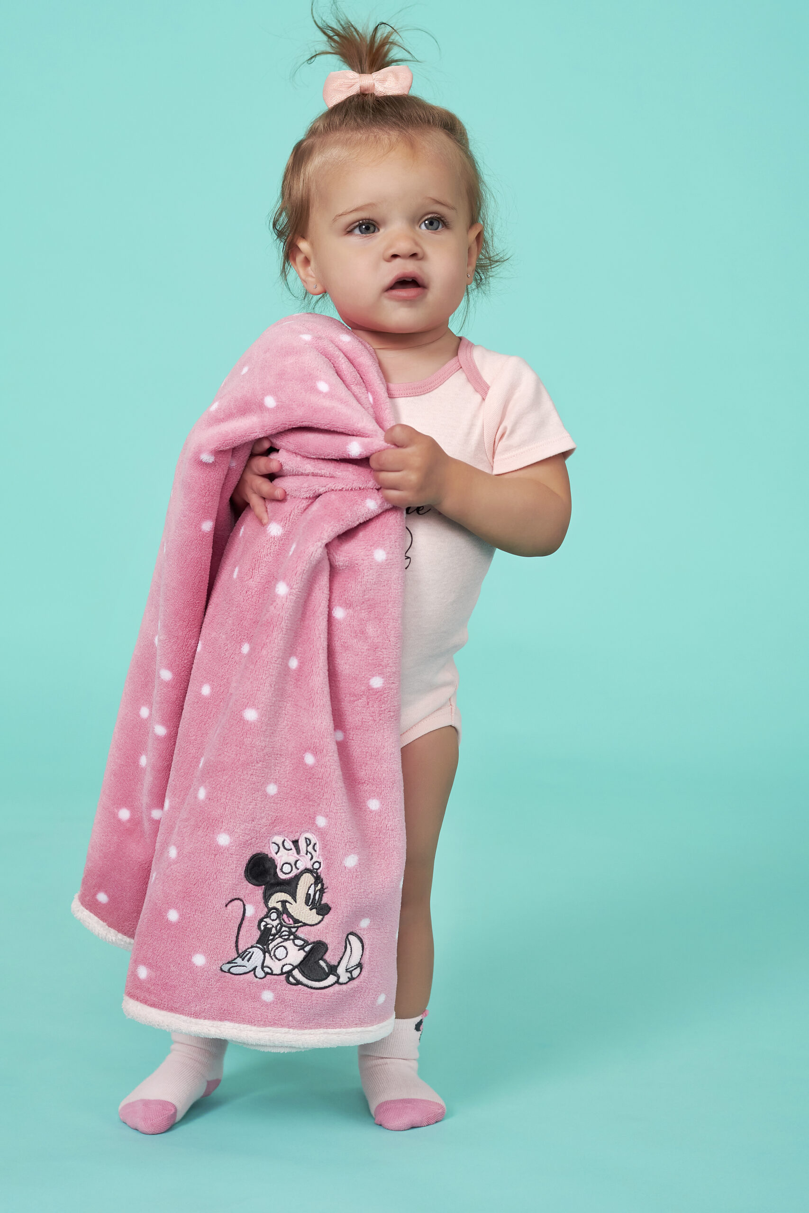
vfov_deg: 27.0
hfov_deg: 18.2
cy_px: 606
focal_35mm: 75
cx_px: 404
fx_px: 2528
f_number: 4
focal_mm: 50
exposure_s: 1/800
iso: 400
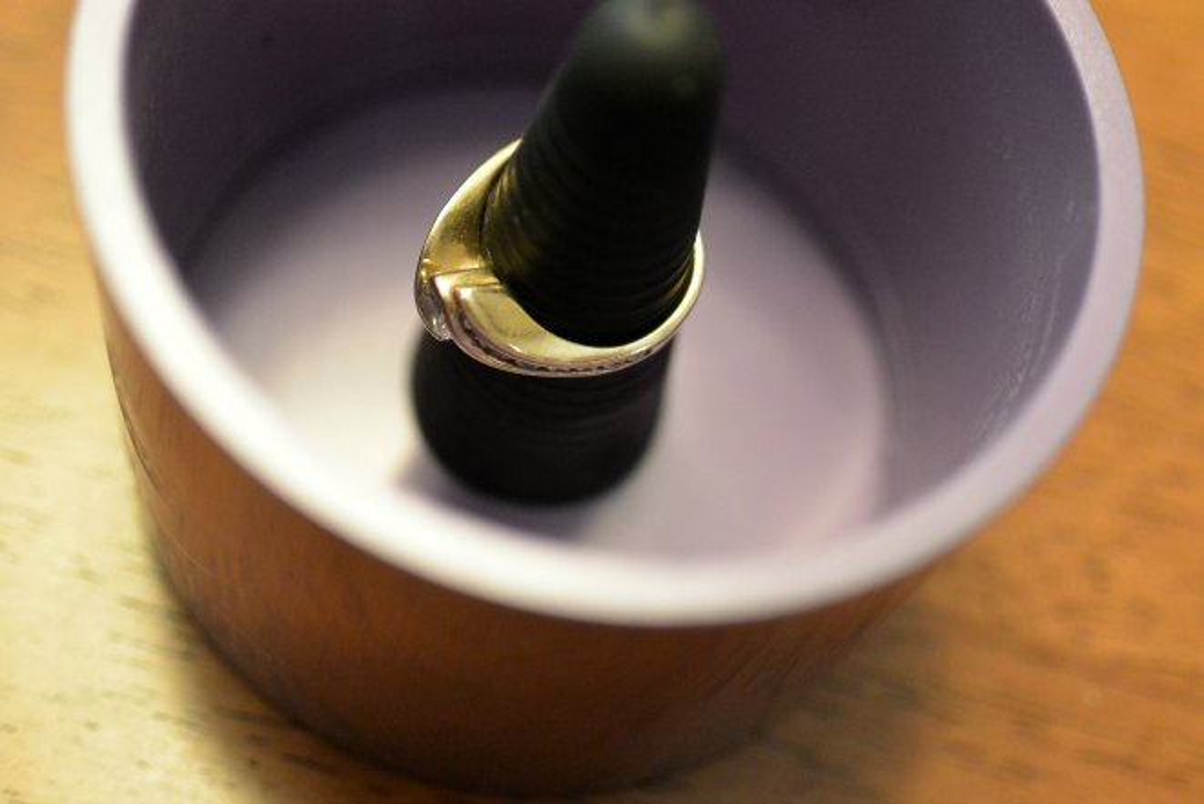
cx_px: 602
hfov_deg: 40.3
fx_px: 1639
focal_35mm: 49
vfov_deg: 27.5
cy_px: 402
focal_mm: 18.5
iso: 800
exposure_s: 1/80
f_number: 1.8
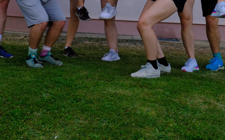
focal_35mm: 59
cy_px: -11
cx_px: 68
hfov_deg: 34.1
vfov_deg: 21.0
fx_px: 362
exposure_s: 1/280
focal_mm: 18
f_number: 8
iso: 400
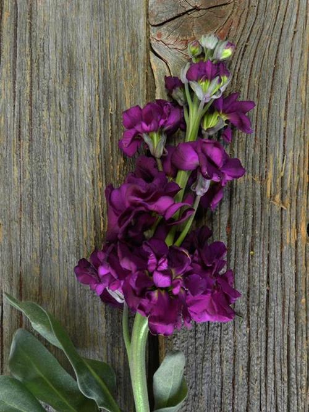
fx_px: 548
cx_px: 154
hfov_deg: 31.5
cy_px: 206
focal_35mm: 46
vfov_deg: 41.2
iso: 400
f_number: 4.2
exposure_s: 1/13
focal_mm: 8.1
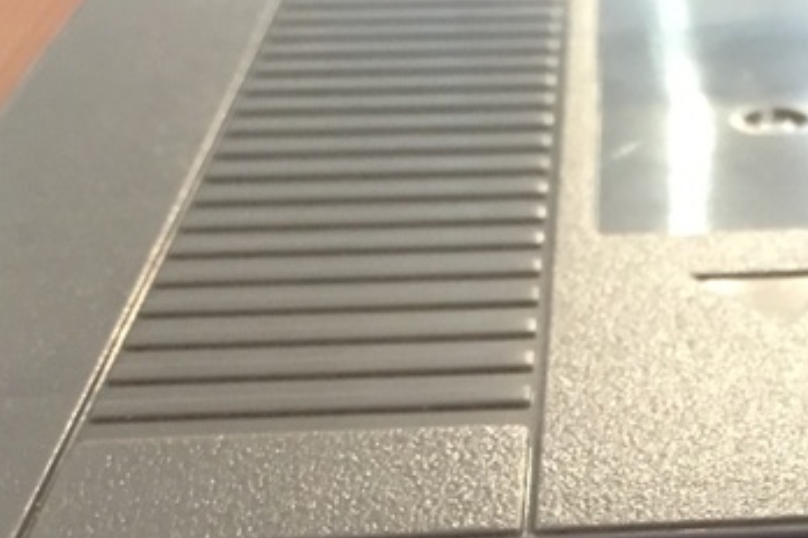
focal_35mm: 87
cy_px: 612
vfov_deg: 15.2
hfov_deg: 22.0
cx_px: 907
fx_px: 1953
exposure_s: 1/8
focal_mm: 4.15
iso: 125
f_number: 2.2
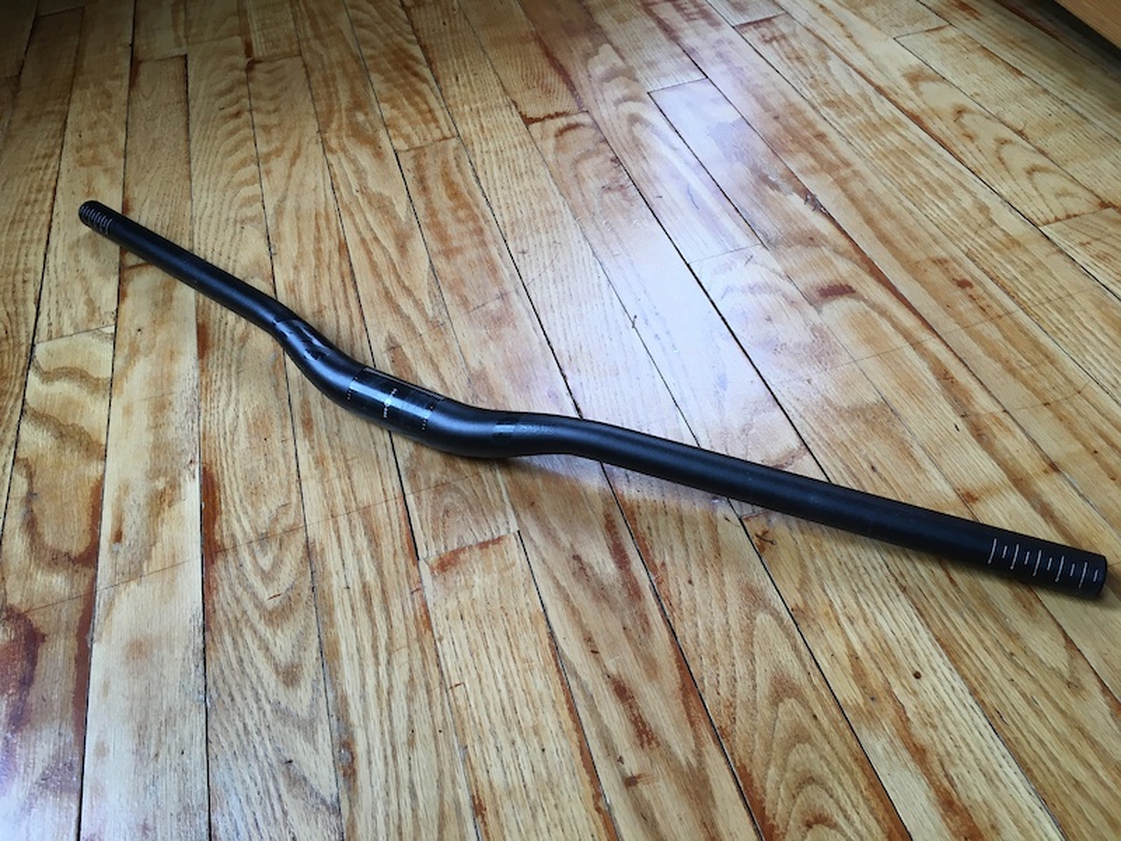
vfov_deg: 48.2
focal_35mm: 29
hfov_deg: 61.7
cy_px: 420
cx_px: 560
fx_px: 939
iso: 25
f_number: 2.2
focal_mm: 4.15
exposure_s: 1/30
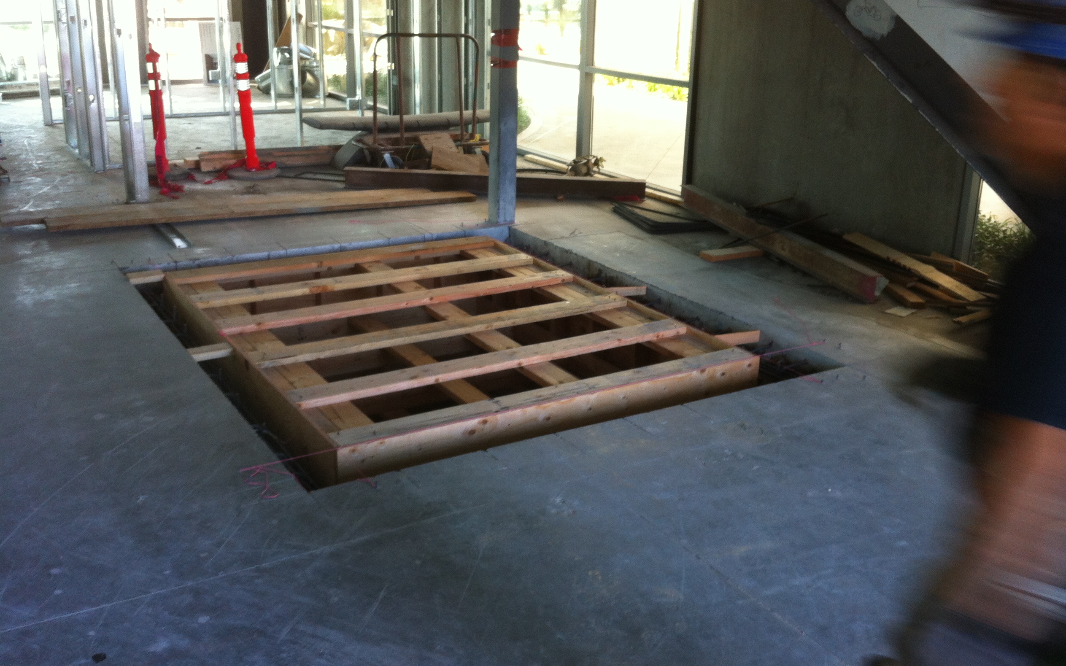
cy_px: 305
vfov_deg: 33.6
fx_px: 1104
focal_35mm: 38
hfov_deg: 51.5
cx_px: 541
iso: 80
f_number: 2.8
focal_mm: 3.85
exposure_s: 1/15
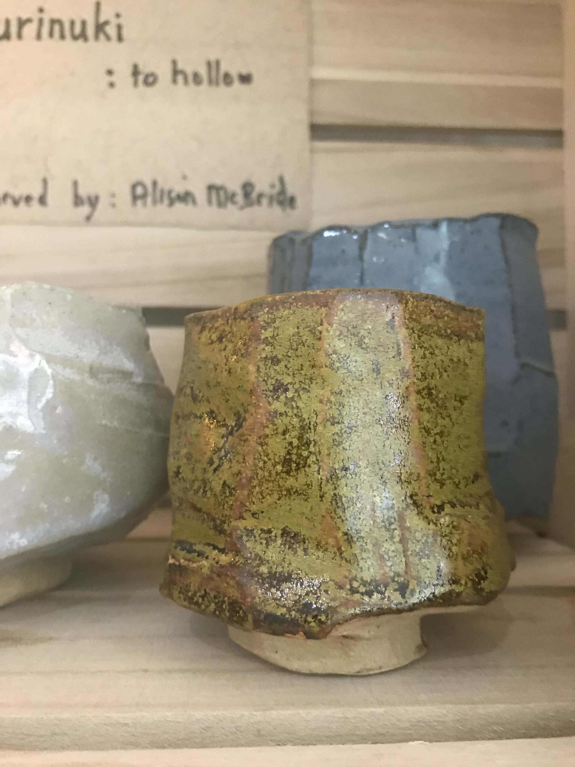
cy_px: 384
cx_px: 288
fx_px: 620
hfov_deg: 49.7
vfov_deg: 63.4
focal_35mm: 28
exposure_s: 1/7
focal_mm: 3.99
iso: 80
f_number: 1.8
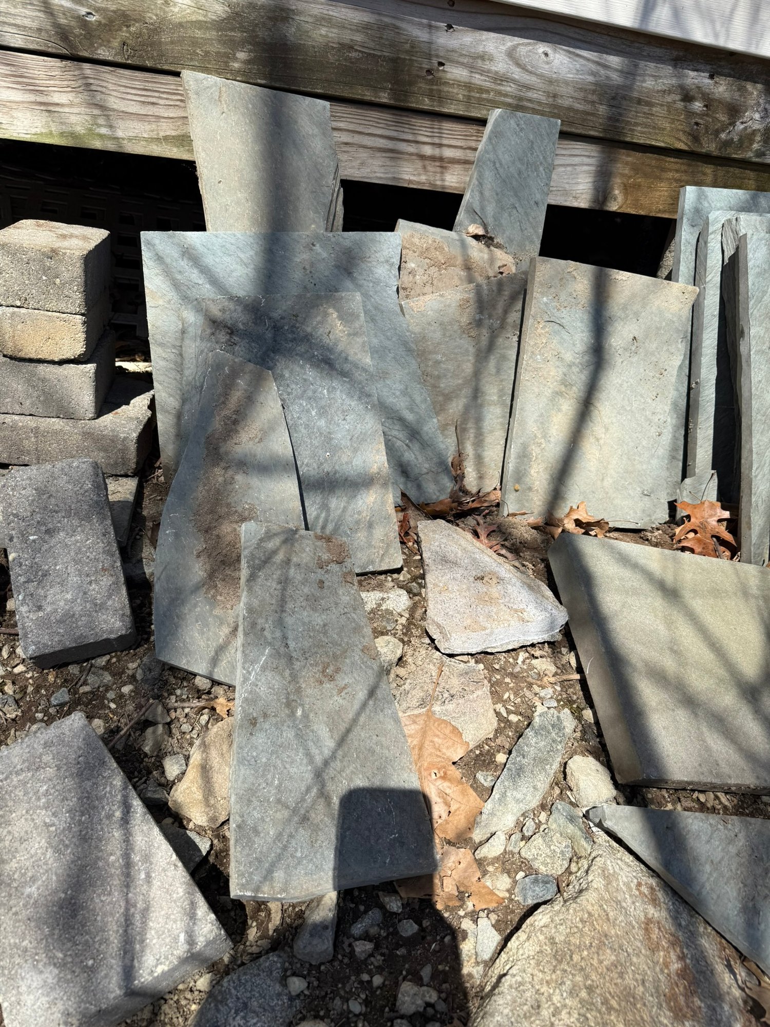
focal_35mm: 24
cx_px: 385
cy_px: 514
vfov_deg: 71.6
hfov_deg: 56.8
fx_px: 712
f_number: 1.78
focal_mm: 6.76
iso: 80
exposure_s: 1/2445
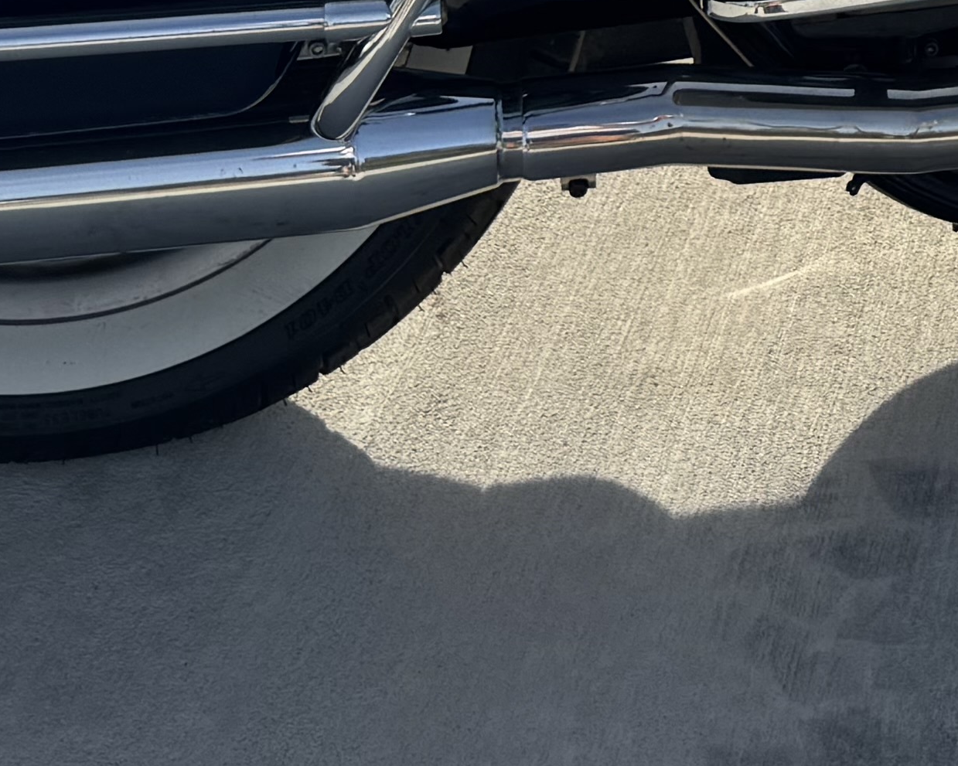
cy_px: -544
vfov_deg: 13.1
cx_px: 1134
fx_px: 3062
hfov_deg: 17.0
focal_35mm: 108
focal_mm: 6.76
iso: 80
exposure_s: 1/4049
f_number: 1.78
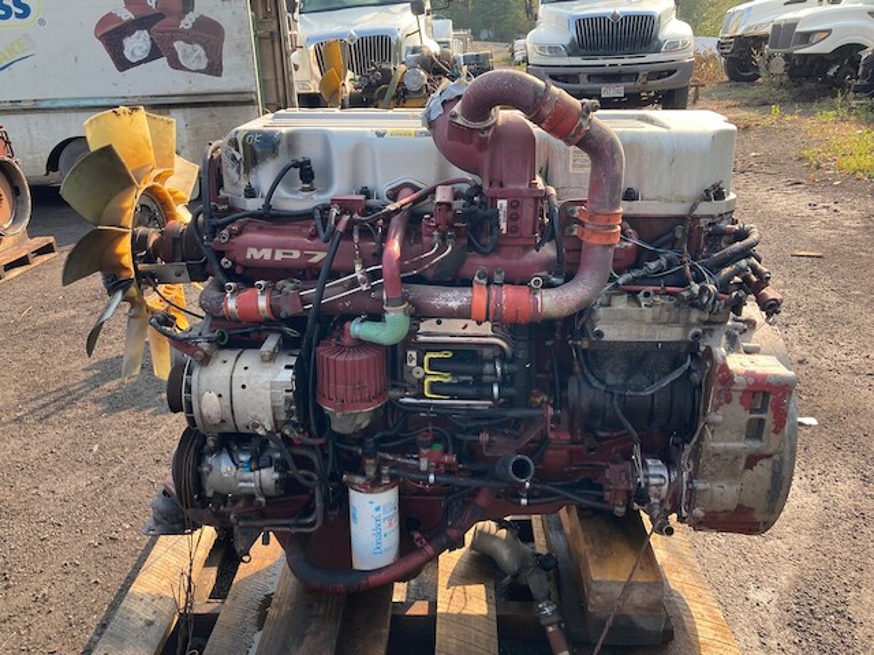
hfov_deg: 63.4
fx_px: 707
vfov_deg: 49.7
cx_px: 437
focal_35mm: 28
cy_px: 328
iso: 20
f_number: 1.8
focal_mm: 3.99
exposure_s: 1/271
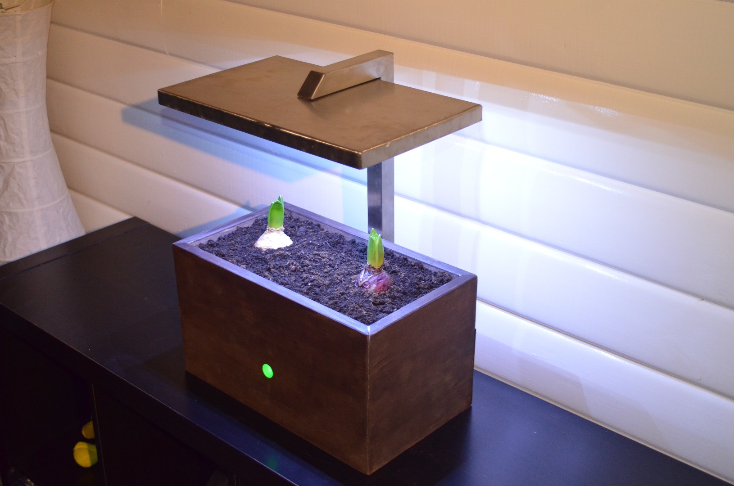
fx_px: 1038
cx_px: 367
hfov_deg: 39.0
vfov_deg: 26.4
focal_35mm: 51
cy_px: 243
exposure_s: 1/60
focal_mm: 34
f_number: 5
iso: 2200
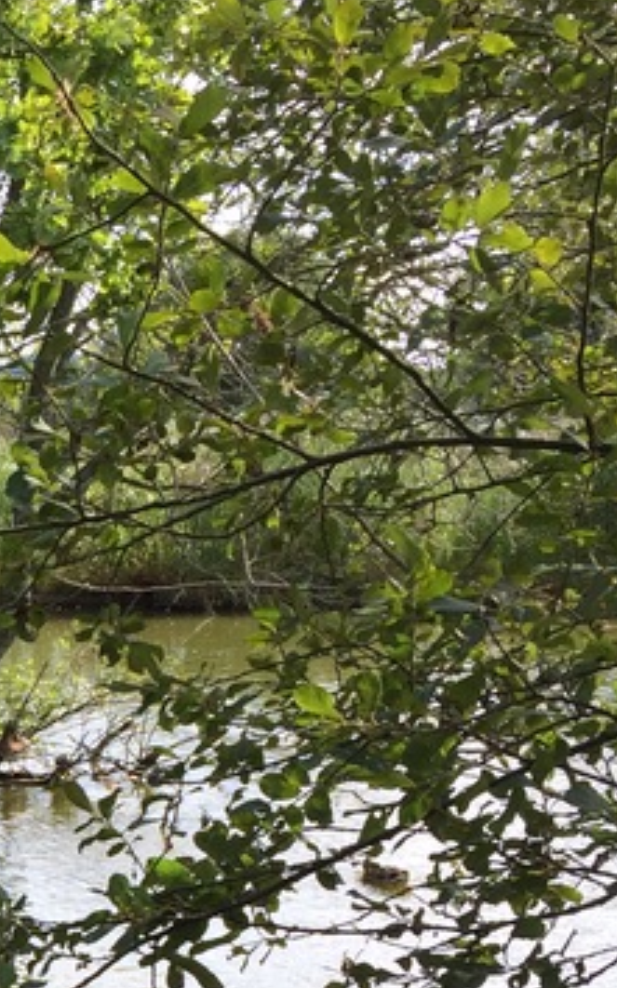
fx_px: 2396
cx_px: -525
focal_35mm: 89
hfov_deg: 13.1
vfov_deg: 22.3
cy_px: 1010
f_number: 2.2
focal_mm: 4.15
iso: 32
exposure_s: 1/534
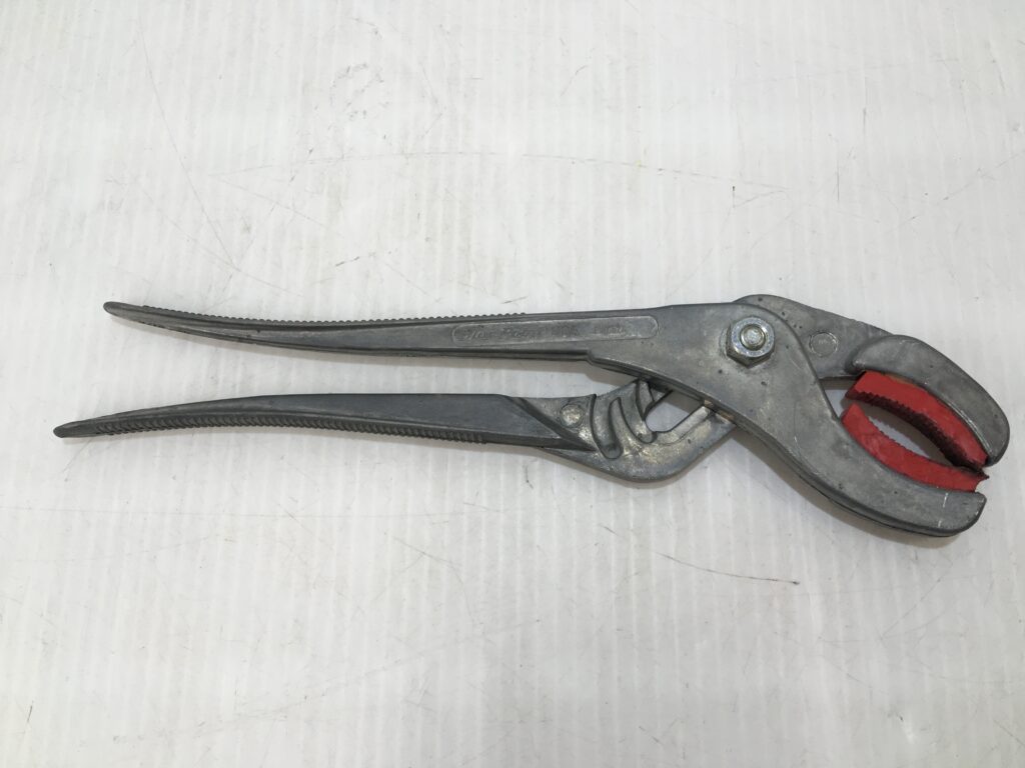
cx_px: 512
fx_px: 859
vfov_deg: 48.2
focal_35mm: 29
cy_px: 384
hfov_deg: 61.7
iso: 32
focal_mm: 4.15
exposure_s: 1/120
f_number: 2.2
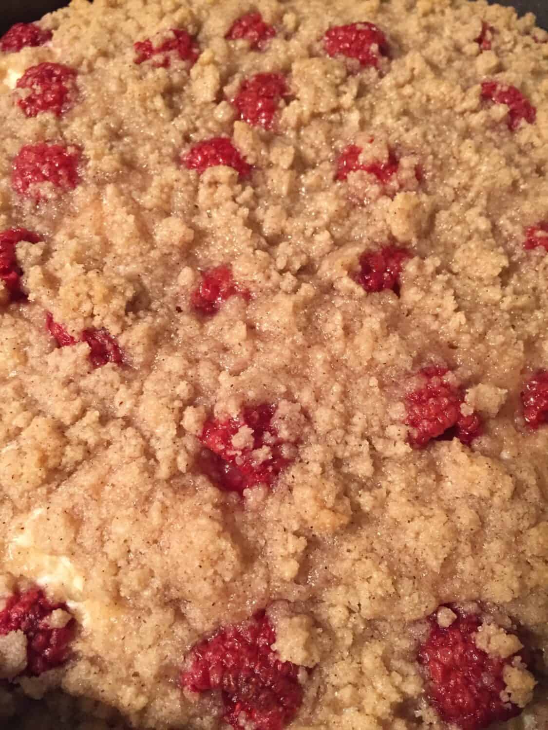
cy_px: 365
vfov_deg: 61.7
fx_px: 612
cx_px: 274
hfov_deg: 48.2
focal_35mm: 29
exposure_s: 1/30
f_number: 2.2
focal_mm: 4.15
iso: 200
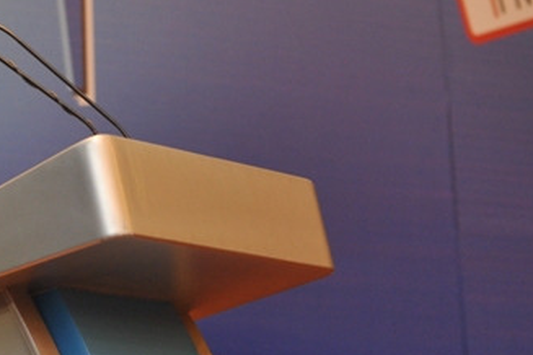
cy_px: 20
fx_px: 3242
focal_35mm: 219
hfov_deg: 9.4
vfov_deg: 6.3
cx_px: 70
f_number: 3.5
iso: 1250
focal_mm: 70
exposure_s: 1/80
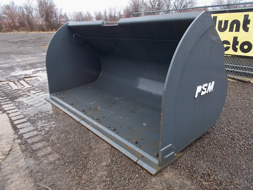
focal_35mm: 26
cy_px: 95
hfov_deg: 67.3
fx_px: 190
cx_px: 126
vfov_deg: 53.1
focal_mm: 4.6
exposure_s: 1/25
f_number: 3.2
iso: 125
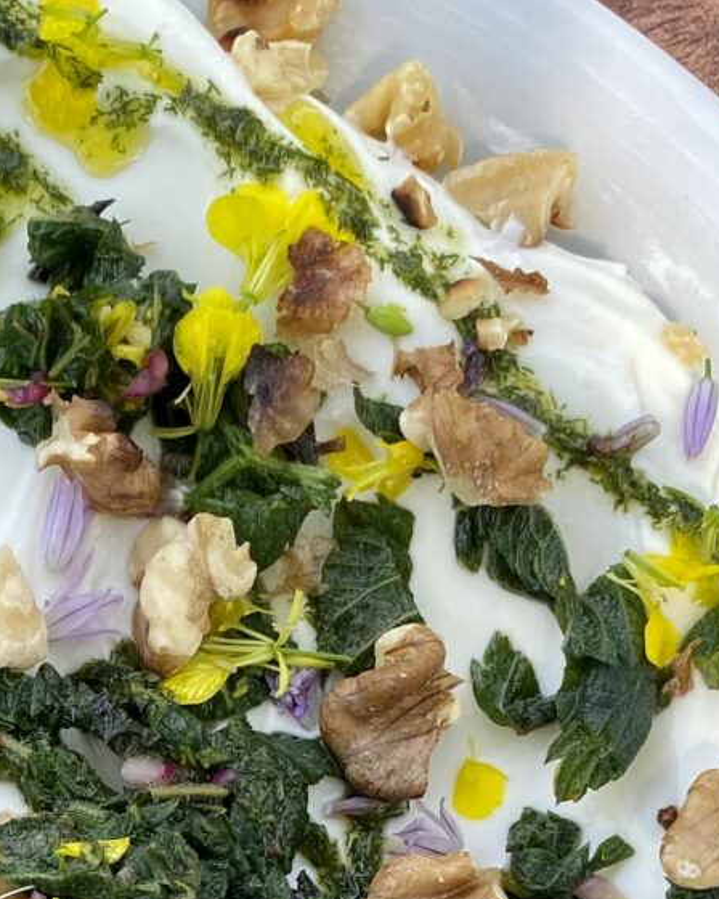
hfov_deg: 17.4
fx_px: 2314
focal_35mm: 87
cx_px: 47
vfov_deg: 20.1
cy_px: 1180
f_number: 1.8
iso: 32
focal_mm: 4.25
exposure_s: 1/513
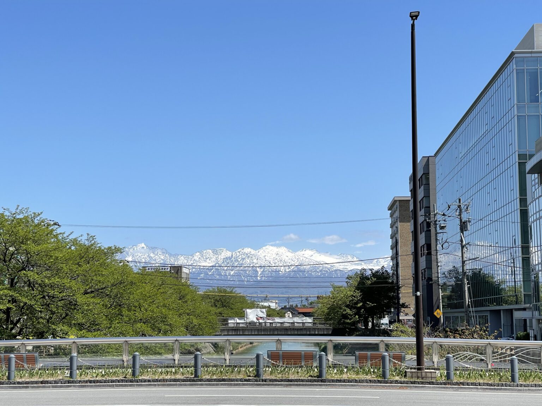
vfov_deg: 22.9
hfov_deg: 30.3
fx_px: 1002
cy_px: 203
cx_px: 271
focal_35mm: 64
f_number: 2.2
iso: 20
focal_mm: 7.5
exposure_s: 1/1672
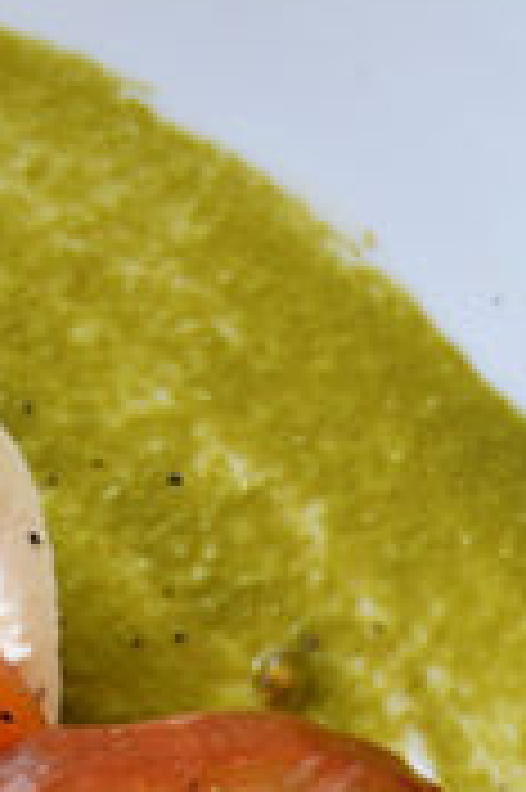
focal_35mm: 164
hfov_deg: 8.2
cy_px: 958
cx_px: -148
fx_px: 3601
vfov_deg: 12.2
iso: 400
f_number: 5
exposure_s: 1/100
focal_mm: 32
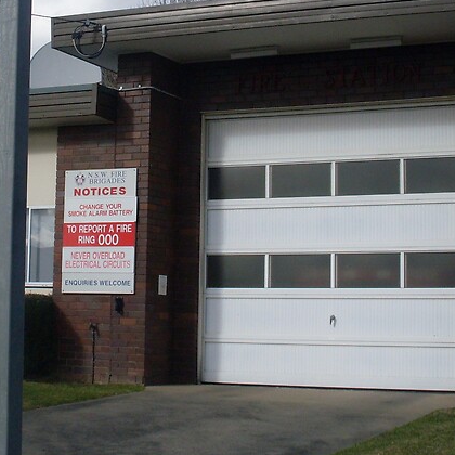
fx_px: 1190
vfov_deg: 21.4
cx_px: 140
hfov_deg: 21.5
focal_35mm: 80
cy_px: 108
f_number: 8.4
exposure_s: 1/250
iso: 80
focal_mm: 6.3
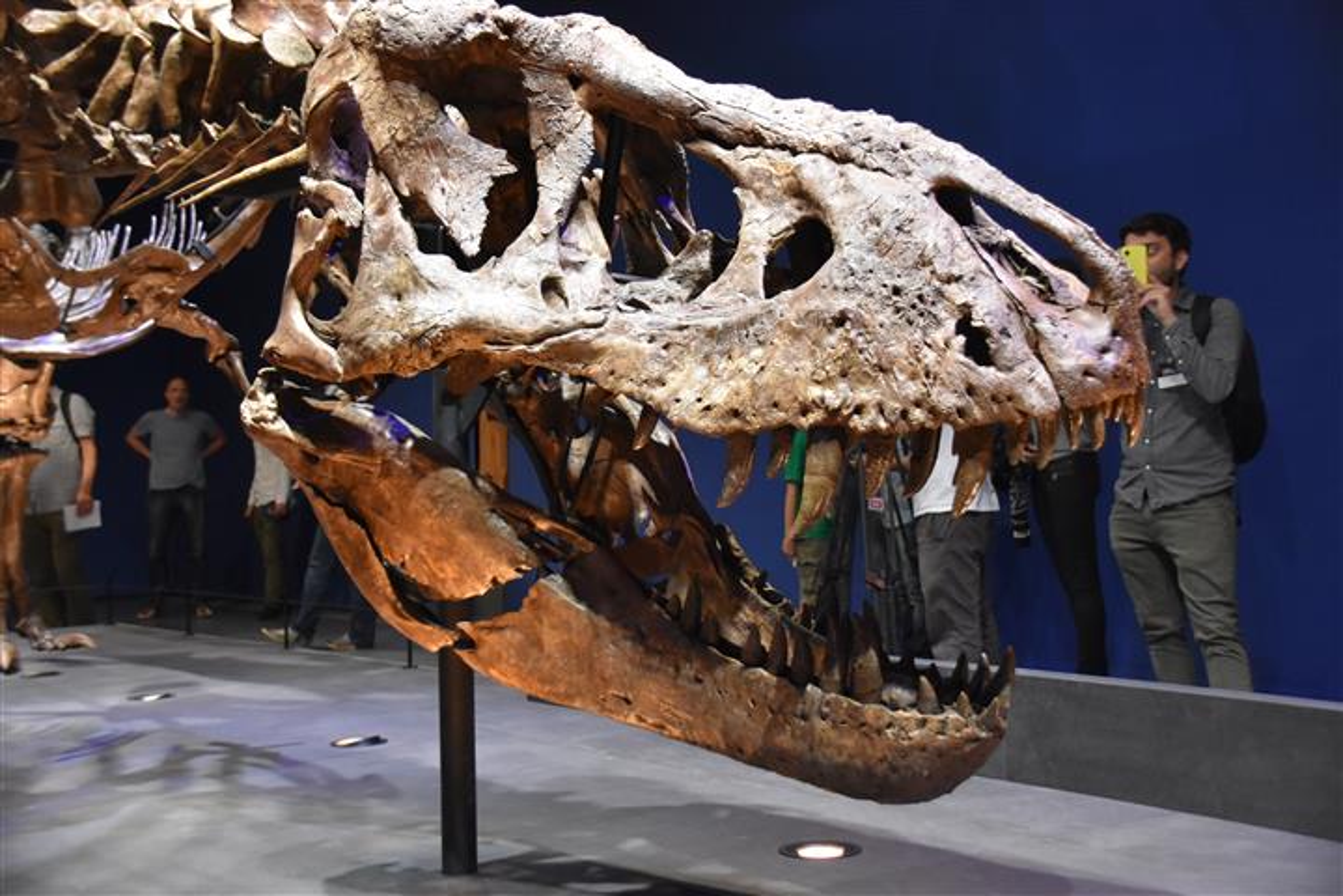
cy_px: 448
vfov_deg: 30.8
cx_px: 672
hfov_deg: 45.0
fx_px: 1623
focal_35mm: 44
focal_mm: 29
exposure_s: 1/60
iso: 2800
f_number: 4
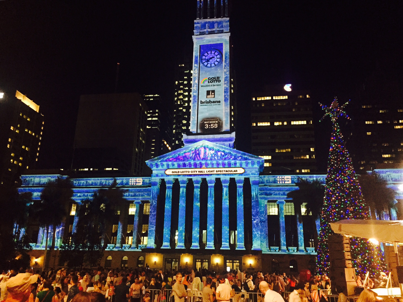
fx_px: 338
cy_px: 151
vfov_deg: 48.2
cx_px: 202
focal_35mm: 29
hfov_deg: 61.7
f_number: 2.2
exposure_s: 1/15
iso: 400
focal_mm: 4.15
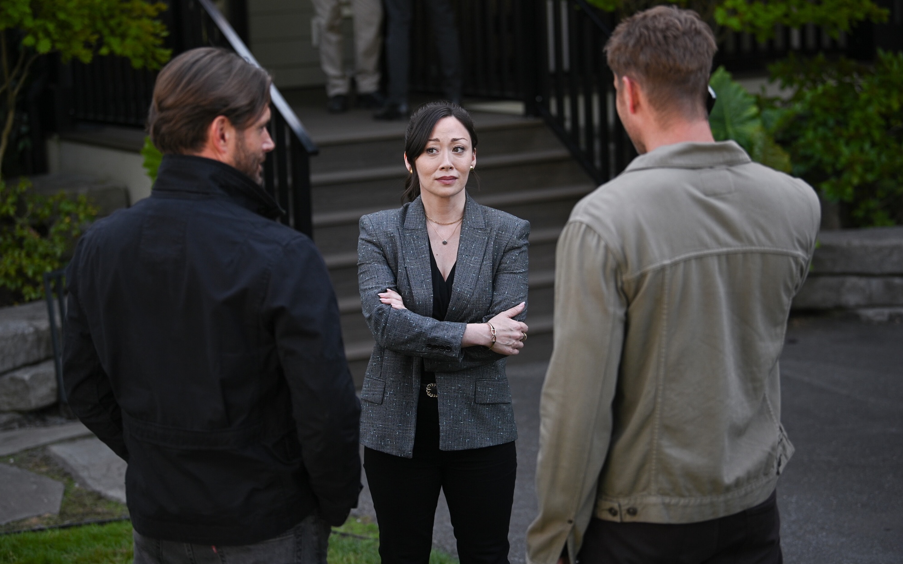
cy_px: 265
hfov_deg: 23.8
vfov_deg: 15.0
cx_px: 450
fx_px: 2141
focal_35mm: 87
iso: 400
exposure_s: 1/800
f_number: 2.8
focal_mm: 85
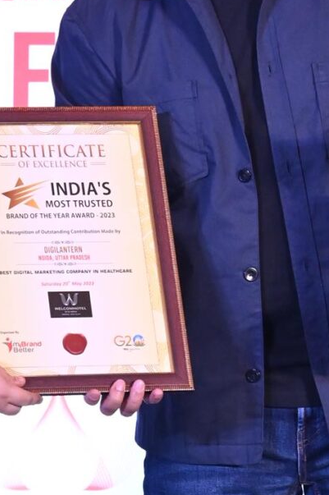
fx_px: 4778
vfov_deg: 5.9
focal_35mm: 348
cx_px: 192
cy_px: 146
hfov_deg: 3.9
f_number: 7.1
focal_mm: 82
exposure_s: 1/200
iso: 3200
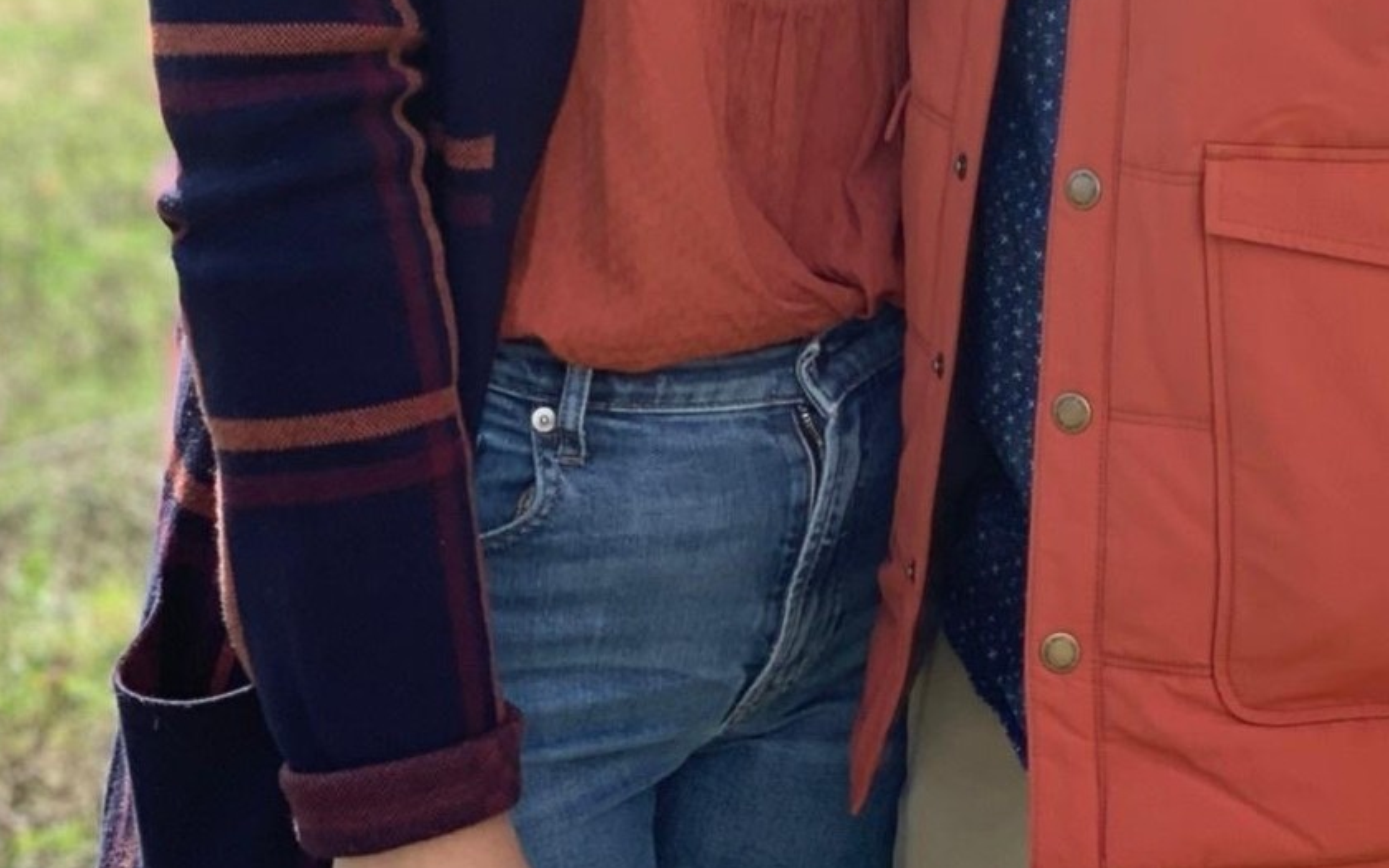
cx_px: 860
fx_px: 4770
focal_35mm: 126
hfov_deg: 16.5
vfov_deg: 10.1
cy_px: -458
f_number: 2.4
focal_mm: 6
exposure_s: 1/316
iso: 16
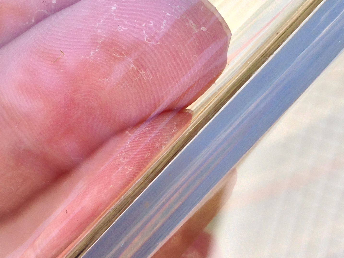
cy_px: 156
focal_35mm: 75
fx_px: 745
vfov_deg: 19.6
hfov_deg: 25.9
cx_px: 127
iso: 50
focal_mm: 4.12
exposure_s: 1/146
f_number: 2.4
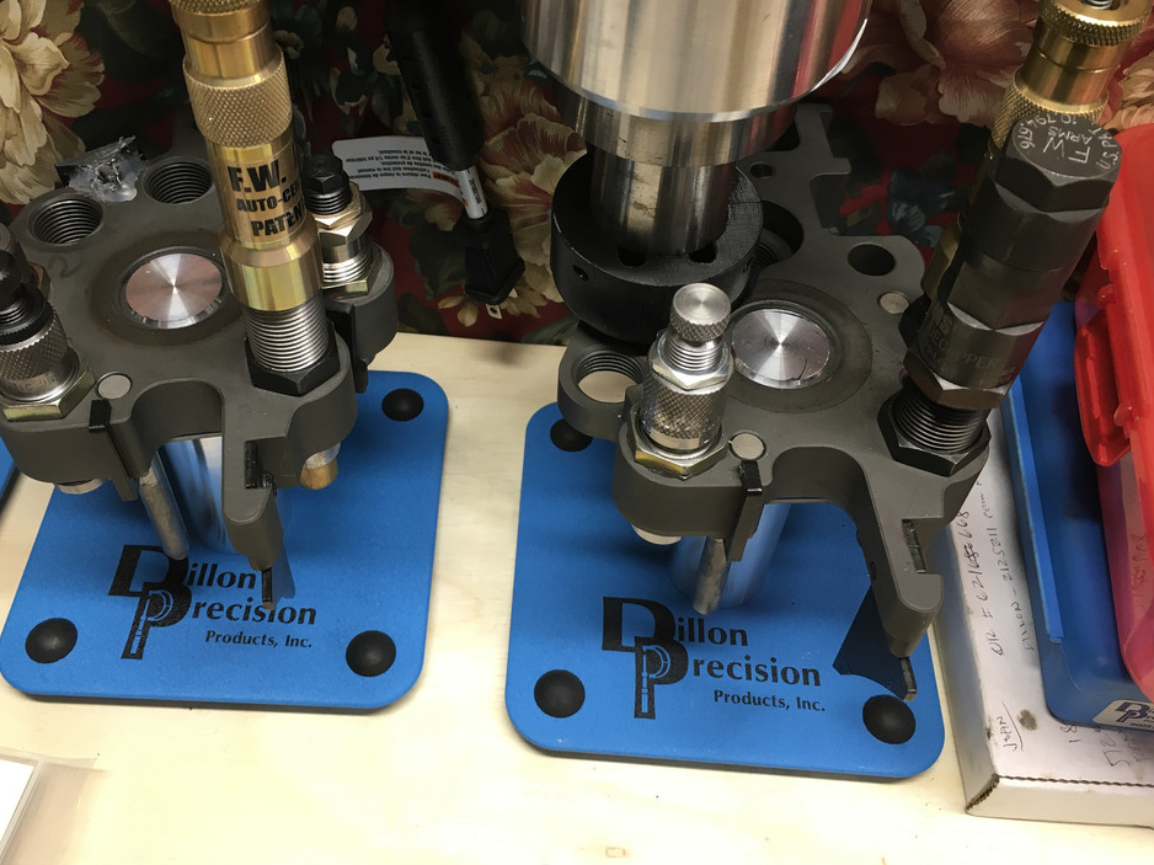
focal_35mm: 33
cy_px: 380
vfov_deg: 42.9
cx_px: 512
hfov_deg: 55.2
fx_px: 1100
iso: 64
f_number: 2.2
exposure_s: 1/30
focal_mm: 4.15
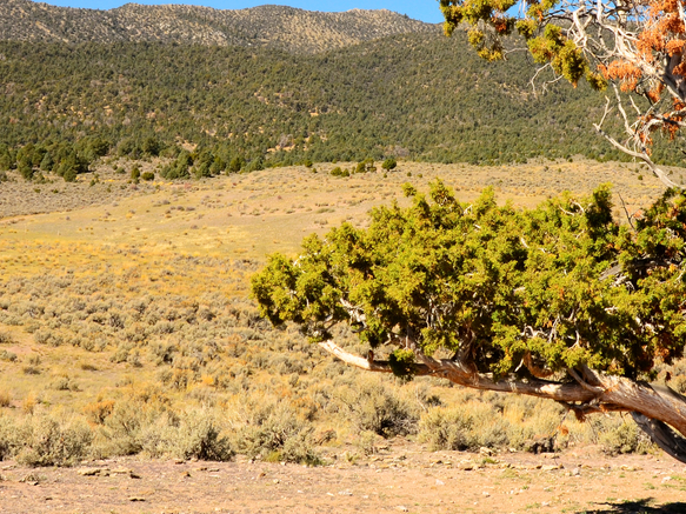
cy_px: 156
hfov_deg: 23.5
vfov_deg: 17.7
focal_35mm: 83
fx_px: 1645
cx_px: 411
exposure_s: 1/30
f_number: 16
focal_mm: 28
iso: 160
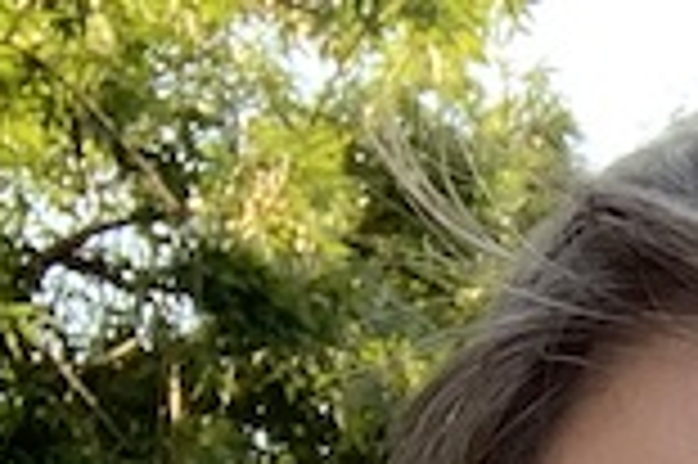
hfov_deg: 9.5
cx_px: 1698
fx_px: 3738
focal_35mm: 193
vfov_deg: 6.6
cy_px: 1232
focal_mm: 2.87
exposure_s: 1/121
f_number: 2.2
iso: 40
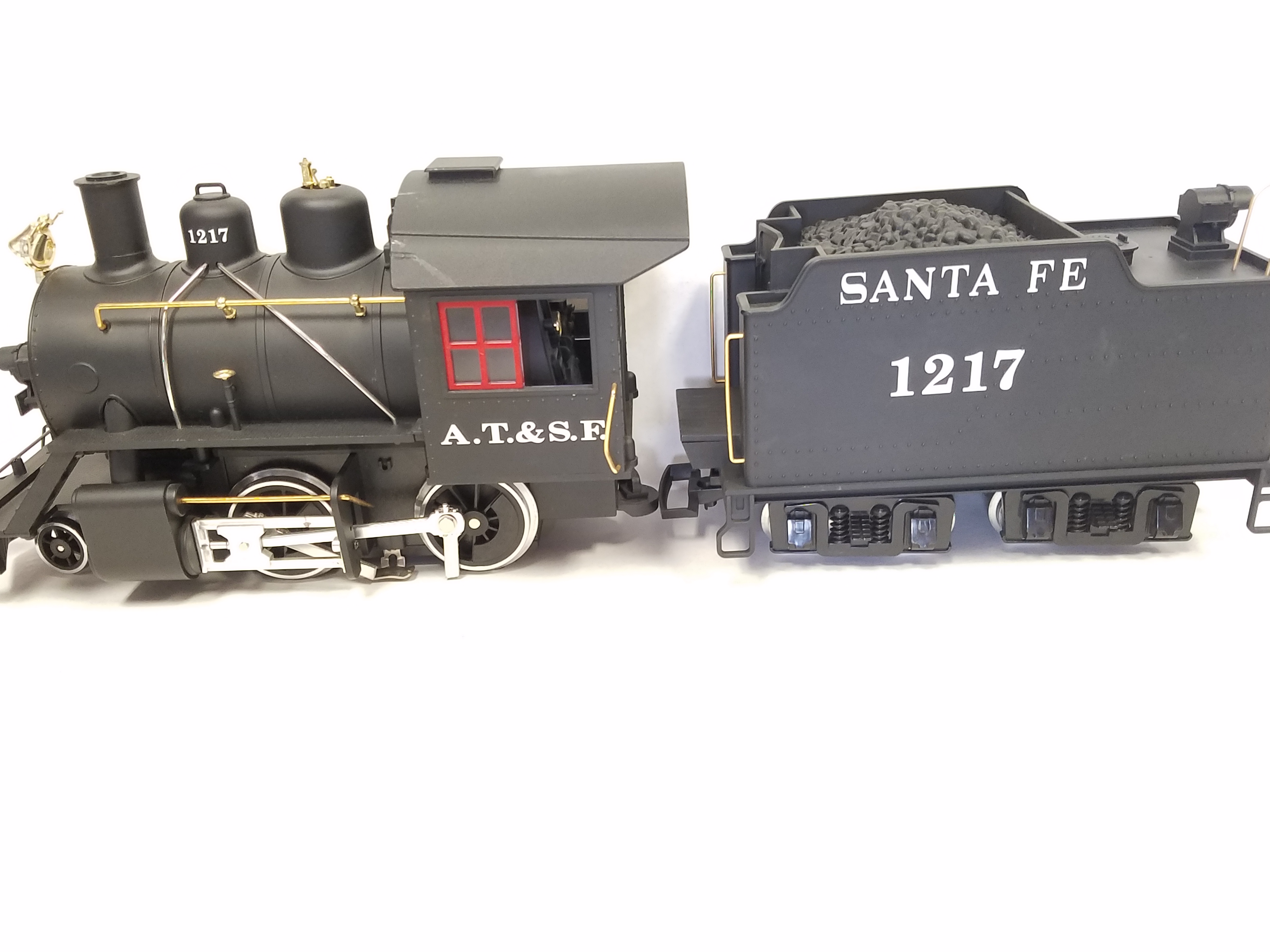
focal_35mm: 30
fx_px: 1101
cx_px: 632
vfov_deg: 46.8
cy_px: 486
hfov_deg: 60.0
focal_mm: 4.2
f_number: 1.7
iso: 200
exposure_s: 1/24
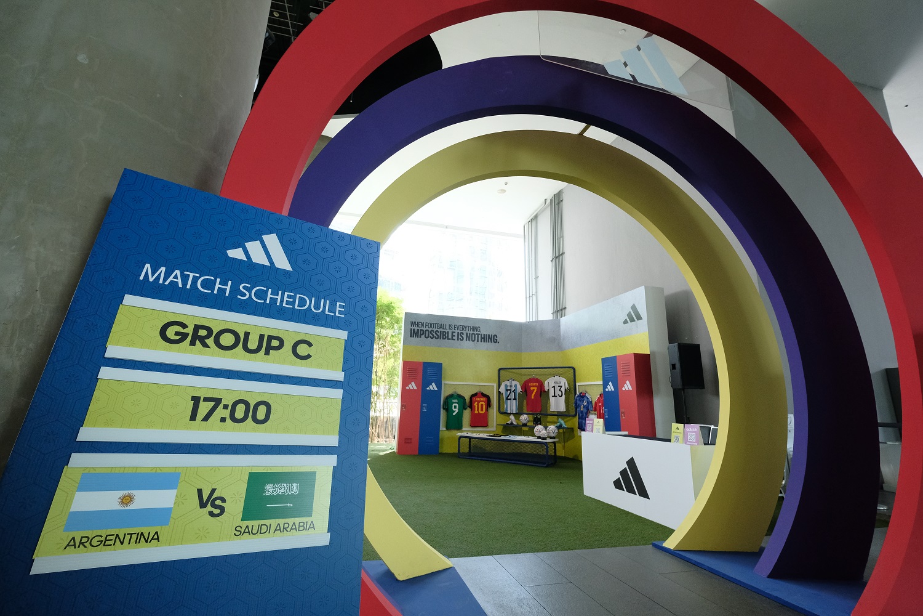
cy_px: 308
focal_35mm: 15
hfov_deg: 100.4
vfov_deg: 77.3
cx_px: 462
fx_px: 385
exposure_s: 1/200
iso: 2000
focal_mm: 10
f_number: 5
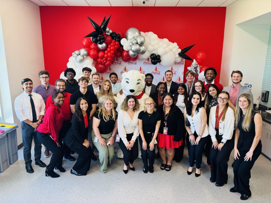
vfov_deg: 56.8
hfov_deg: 71.6
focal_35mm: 24
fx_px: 188
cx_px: 136
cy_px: 102
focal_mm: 6.76
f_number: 1.78
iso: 160
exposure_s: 1/100
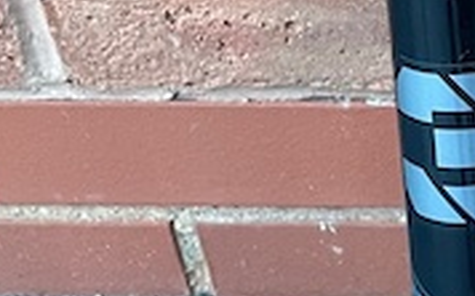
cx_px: 638
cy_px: -96
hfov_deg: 15.9
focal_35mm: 124
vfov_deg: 10.3
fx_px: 1604
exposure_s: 1/60
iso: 400
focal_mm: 4.2
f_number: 1.6
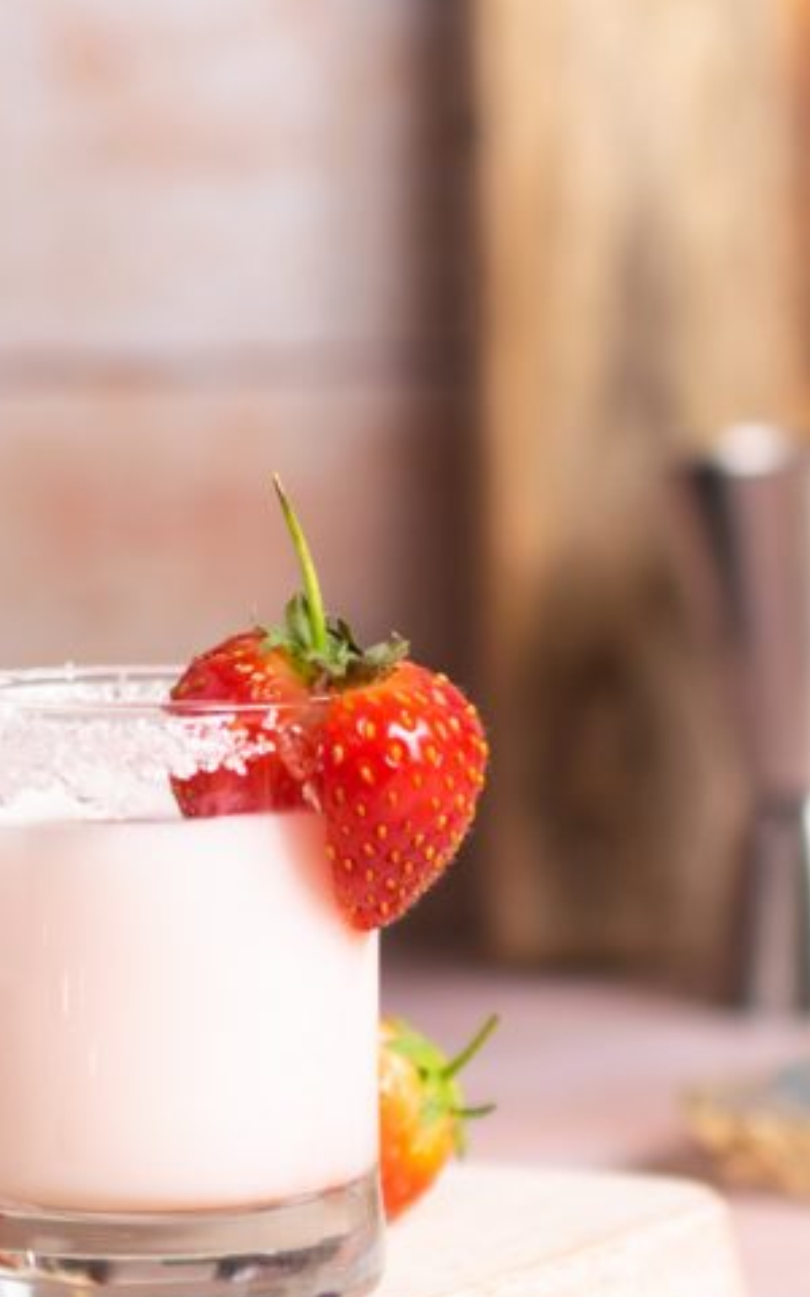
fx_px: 5404
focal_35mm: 153
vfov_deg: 13.7
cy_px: 621
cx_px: -22
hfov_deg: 8.5
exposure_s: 1/160
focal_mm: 40
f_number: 3.5
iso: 100
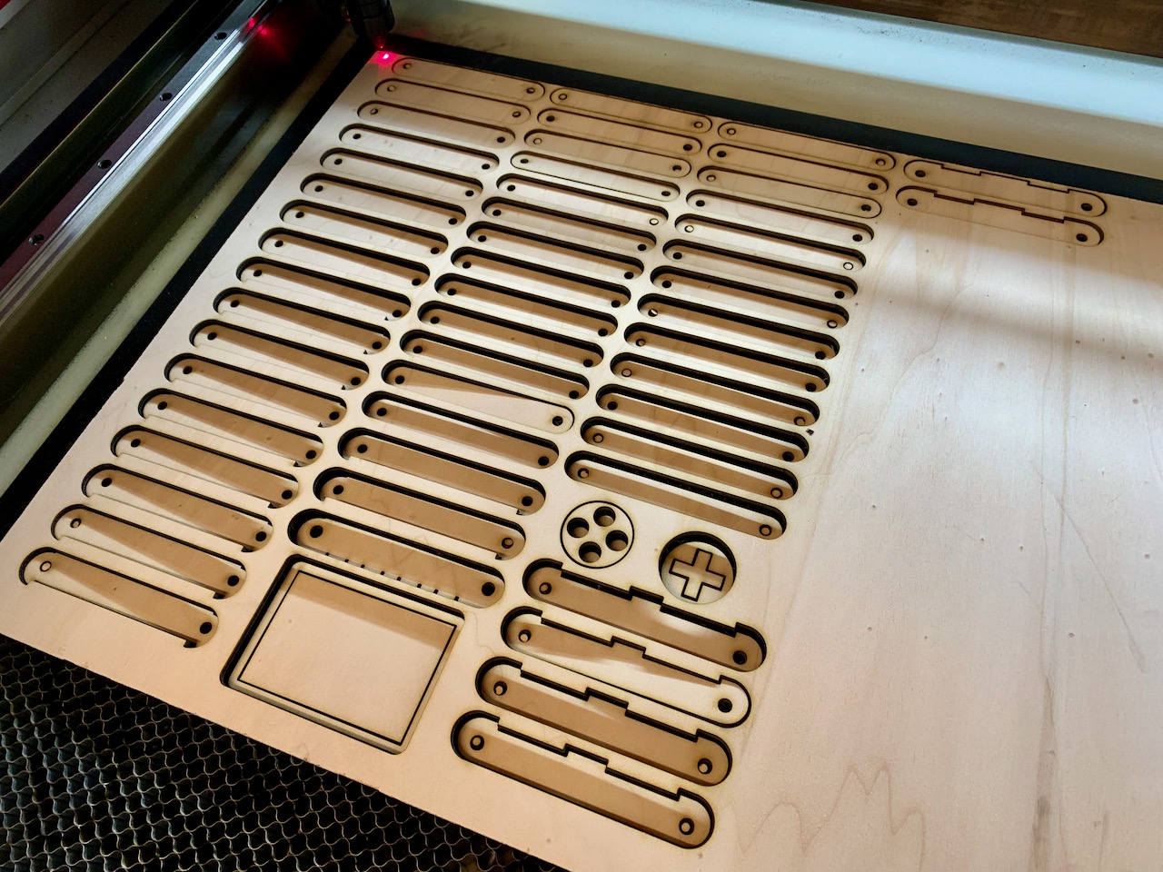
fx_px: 874
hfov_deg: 67.3
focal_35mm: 26
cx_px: 582
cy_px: 436
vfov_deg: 53.1
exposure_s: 1/100
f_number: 1.8
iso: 100
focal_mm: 4.25
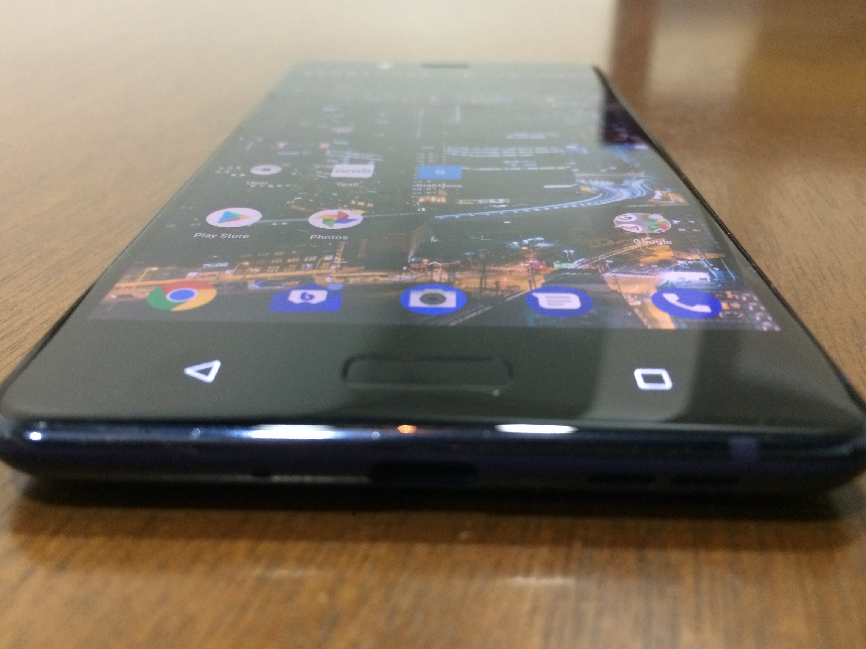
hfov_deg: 60.0
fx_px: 750
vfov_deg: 46.8
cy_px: 315
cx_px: 432
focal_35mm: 30
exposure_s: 1/20
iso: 320
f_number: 2.2
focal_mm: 4.15
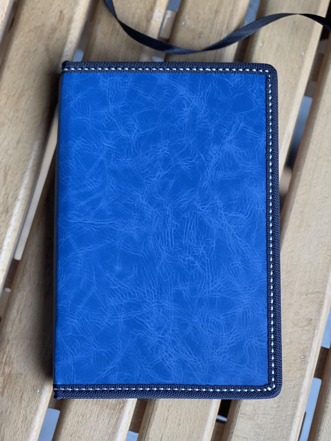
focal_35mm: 64
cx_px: 166
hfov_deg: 22.9
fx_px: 816
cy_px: 220
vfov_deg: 30.3
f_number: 2.2
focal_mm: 7.5
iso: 160
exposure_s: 1/121
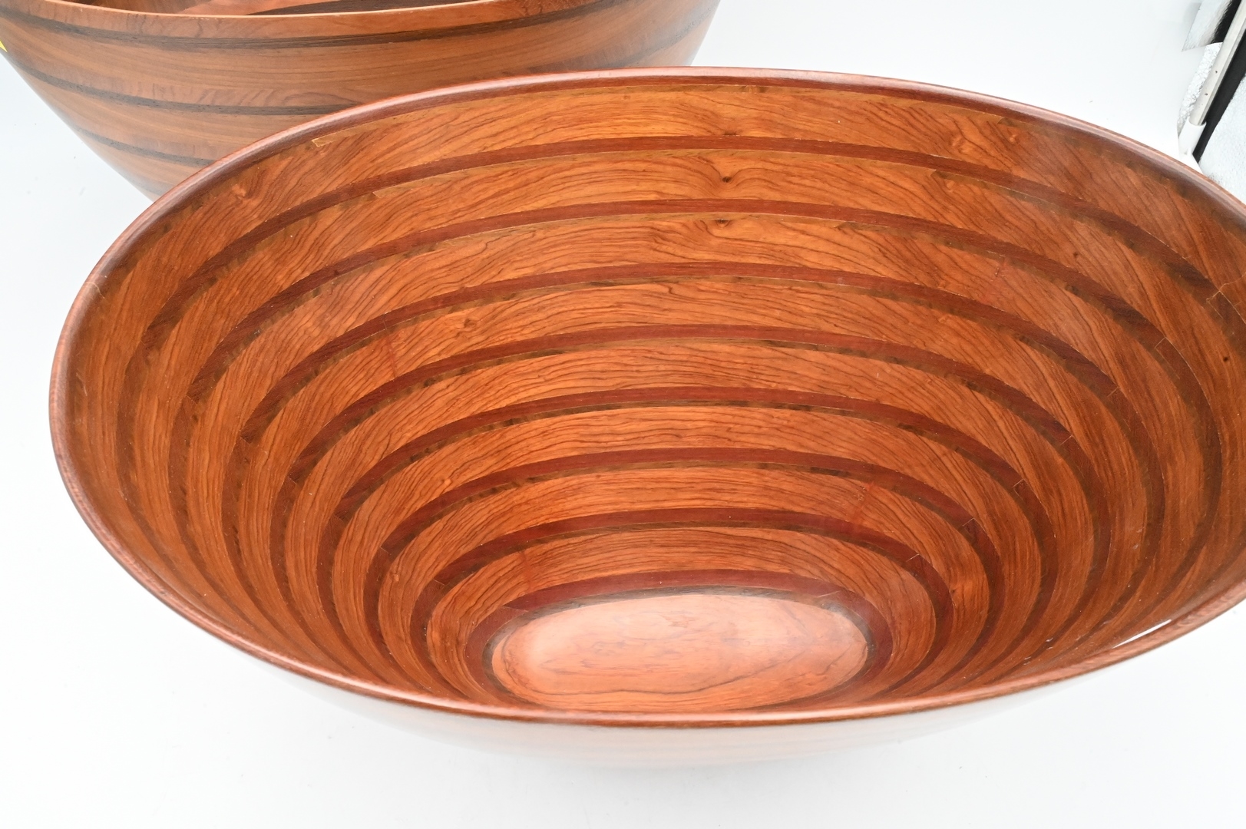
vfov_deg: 37.8
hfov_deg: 54.5
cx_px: 623
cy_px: 414
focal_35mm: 35
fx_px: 1211
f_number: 22
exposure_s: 1/40
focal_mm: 35
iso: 14400
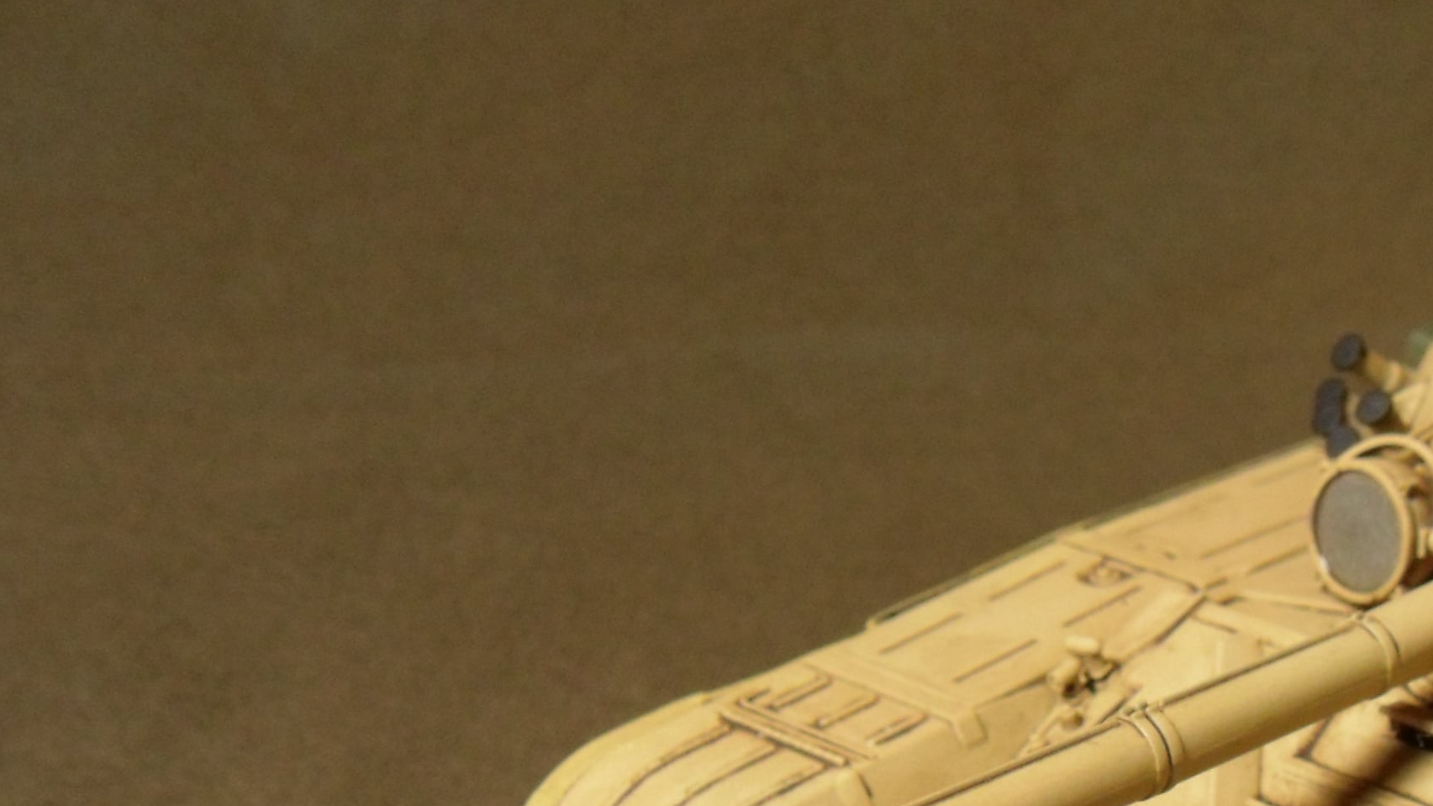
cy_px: 819
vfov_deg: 10.4
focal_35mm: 115
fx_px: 4370
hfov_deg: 18.3
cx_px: 1335
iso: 200
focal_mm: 6.3
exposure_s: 1/45
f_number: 3.5
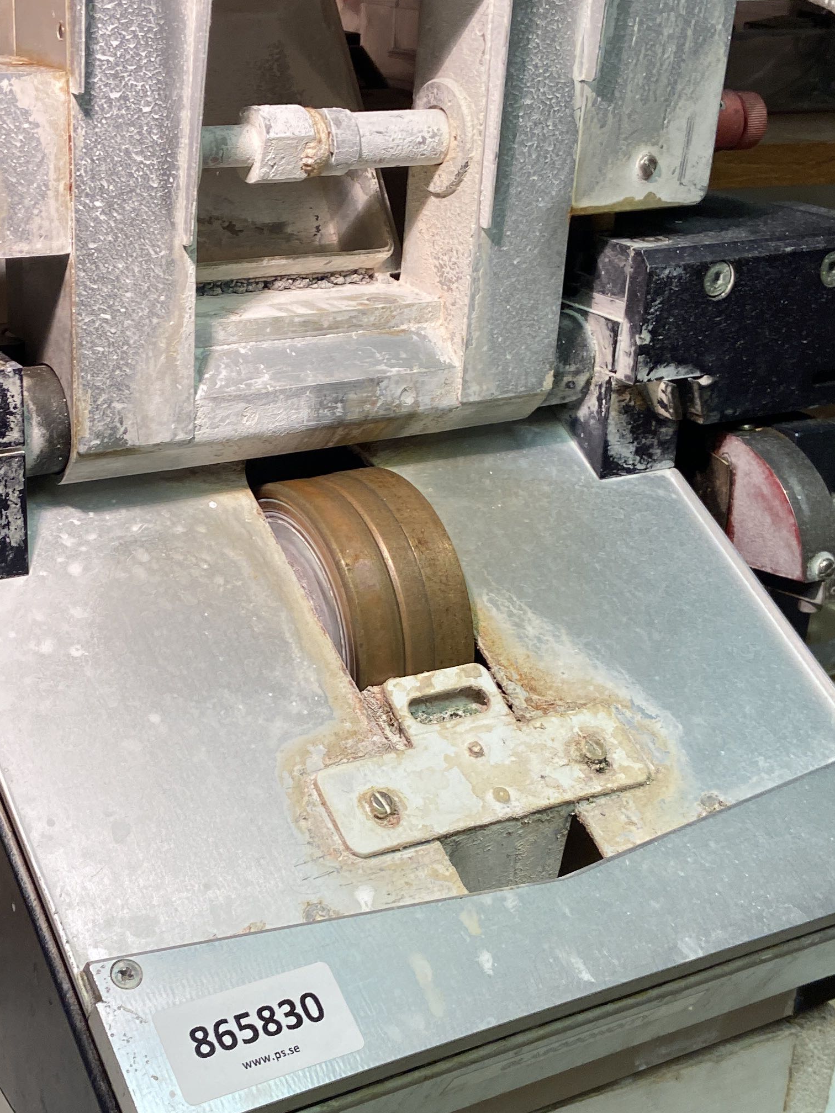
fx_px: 1672
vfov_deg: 36.8
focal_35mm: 52
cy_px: 607
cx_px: 294
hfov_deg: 27.9
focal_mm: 4.25
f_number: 1.8
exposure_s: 1/100
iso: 80
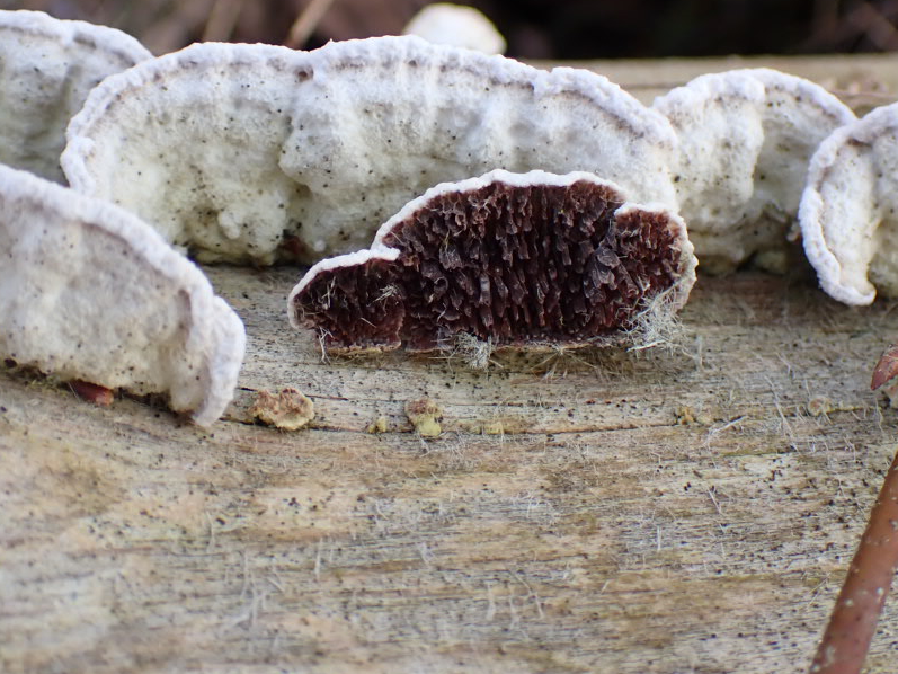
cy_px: 227
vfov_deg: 23.9
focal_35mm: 61
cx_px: 438
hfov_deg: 31.7
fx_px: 1583
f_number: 2.7
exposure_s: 1/160
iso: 125
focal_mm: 6.83
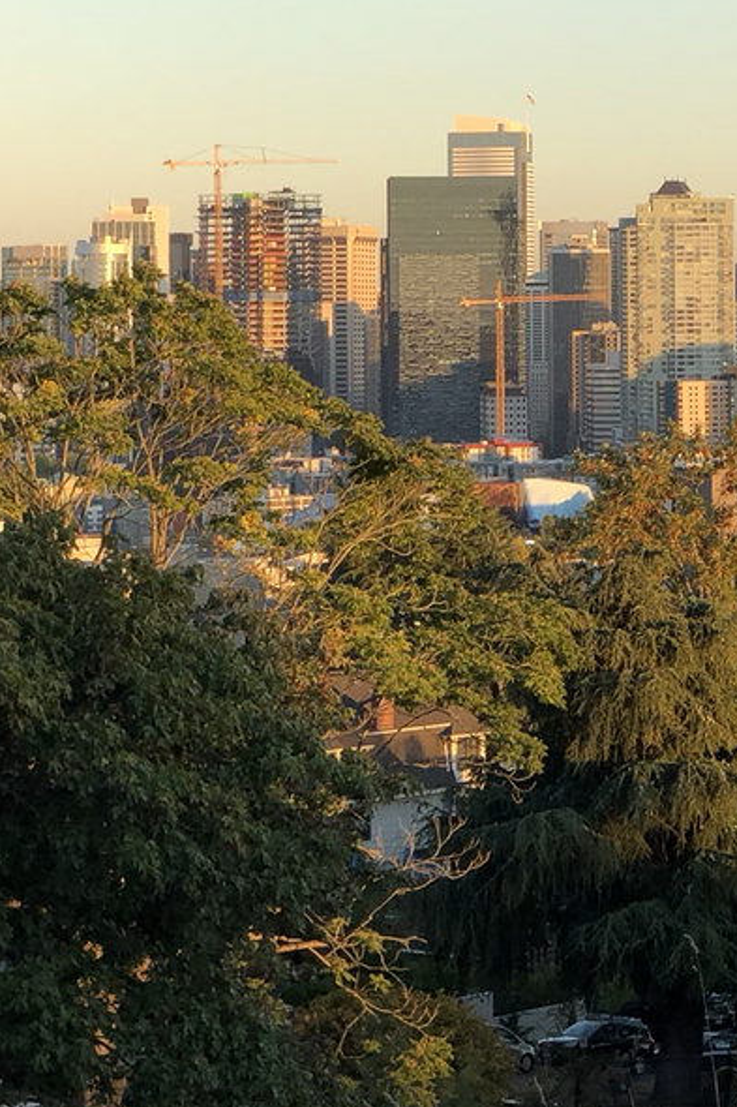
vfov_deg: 15.4
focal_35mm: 132
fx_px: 4056
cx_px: 1046
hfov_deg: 10.1
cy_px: 242
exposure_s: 1/238
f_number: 2.4
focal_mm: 6
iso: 16
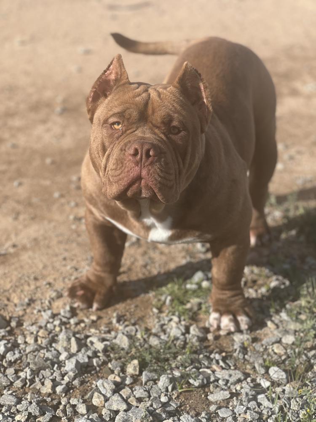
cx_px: 158
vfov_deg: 25.3
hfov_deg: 19.1
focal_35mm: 77
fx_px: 937
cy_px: 211
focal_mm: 9
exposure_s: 1/605
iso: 32
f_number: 2.8
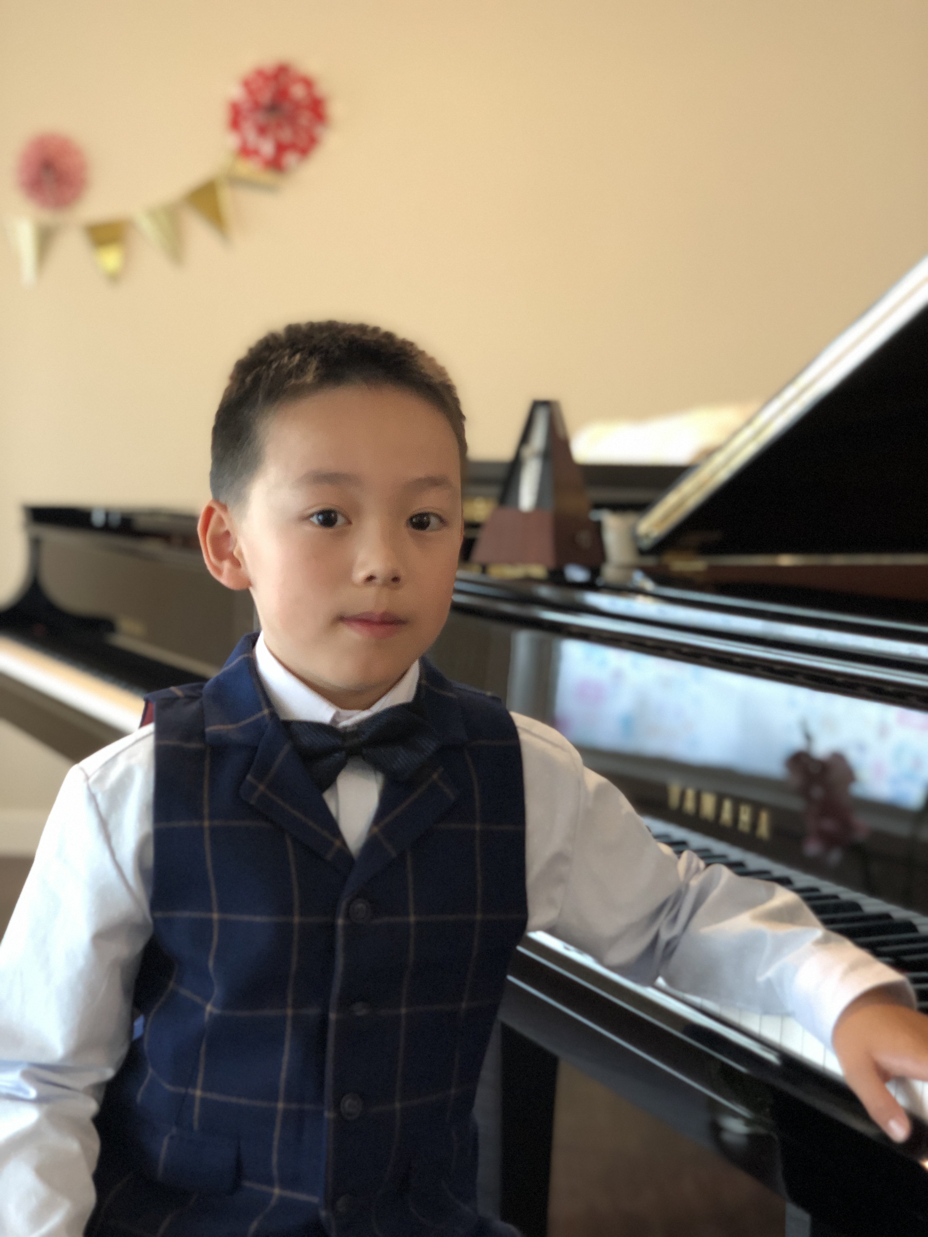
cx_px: 464
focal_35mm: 52
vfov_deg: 36.8
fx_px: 1859
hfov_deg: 28.0
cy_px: 618
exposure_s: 1/20
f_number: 2.4
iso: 160
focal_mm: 6
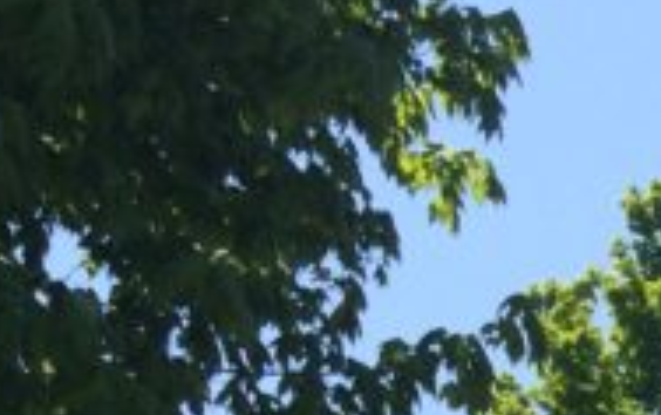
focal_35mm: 167
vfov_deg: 7.1
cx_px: 1466
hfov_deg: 11.0
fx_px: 3012
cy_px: 1217
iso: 32
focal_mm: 4.15
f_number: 2.2
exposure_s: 1/1520
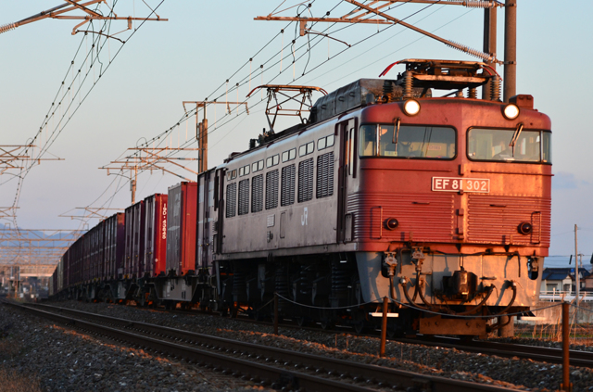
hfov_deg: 17.5
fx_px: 1922
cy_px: 196
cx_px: 296
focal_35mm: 117
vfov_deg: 11.6
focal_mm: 78
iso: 500
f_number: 3.5
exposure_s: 1/800
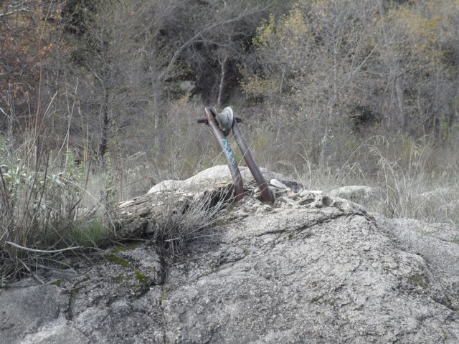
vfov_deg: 19.9
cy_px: 172
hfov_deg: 26.3
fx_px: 981
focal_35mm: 74
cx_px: 230
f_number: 3.9
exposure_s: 1/125
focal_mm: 13.2
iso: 80
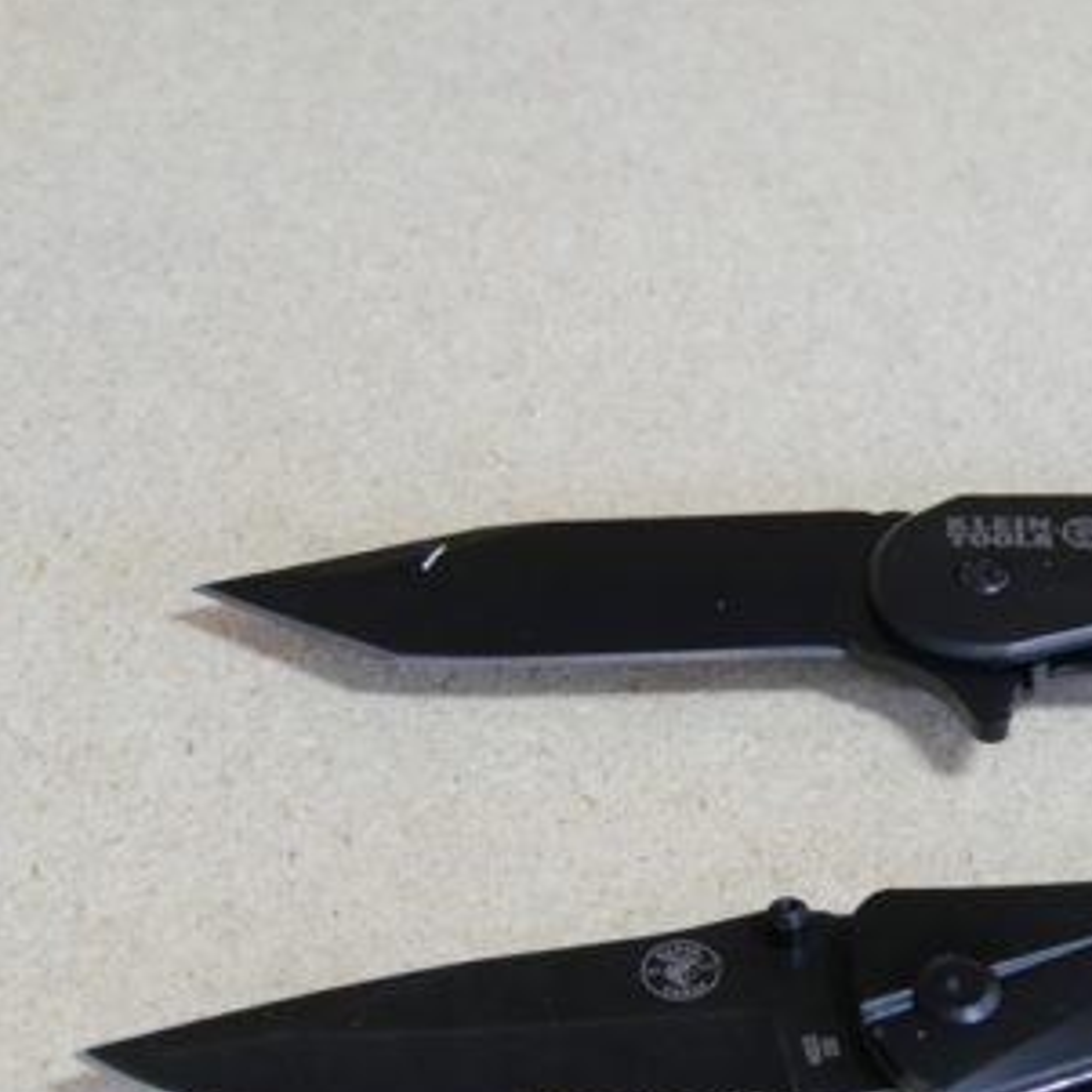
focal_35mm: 136
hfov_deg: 12.7
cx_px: 1010
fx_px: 4854
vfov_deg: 12.8
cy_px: 776
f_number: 4.6
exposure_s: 1/80
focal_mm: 37
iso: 800
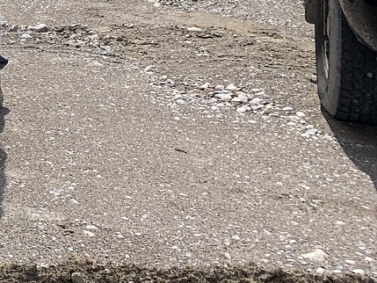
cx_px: -402
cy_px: -228
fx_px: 1187
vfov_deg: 12.4
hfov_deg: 14.6
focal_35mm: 109
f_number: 1.8
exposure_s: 1/1880
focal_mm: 4.25
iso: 25
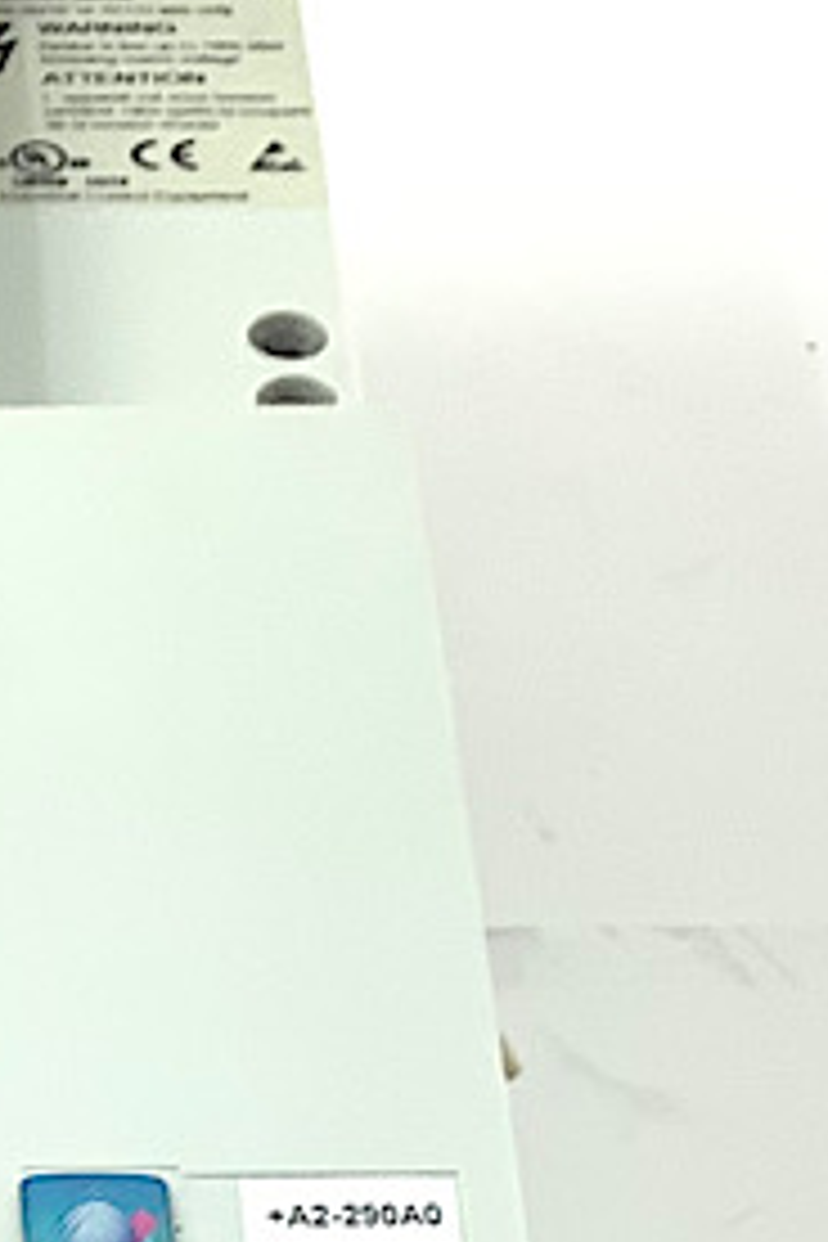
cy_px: 1125
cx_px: -308
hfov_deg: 9.7
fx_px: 4795
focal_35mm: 139
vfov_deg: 14.6
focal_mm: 3.3
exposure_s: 1/50
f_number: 2.4
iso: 80
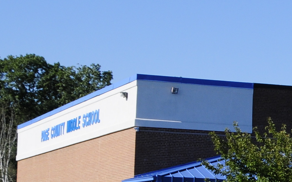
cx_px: 513
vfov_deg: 8.4
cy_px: 136
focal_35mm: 156
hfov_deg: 12.4
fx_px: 1242
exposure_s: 1/500
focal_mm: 24
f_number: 8
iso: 200
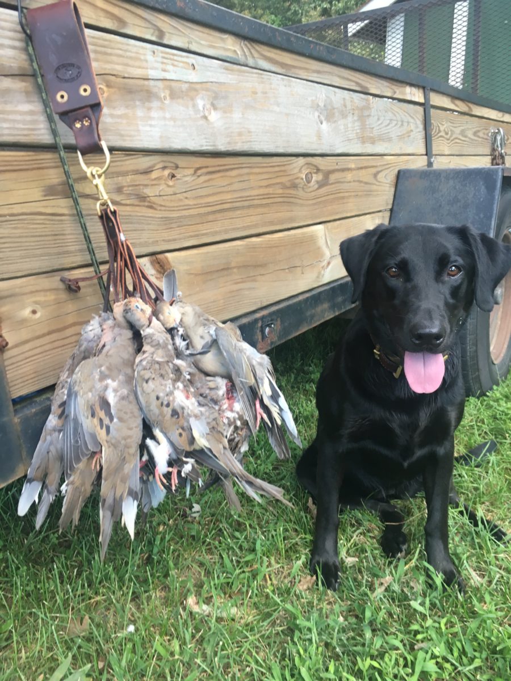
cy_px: 340
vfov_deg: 61.7
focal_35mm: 29
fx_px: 571
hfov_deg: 48.2
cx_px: 256
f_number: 2.2
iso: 50
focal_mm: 4.15
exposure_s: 1/30
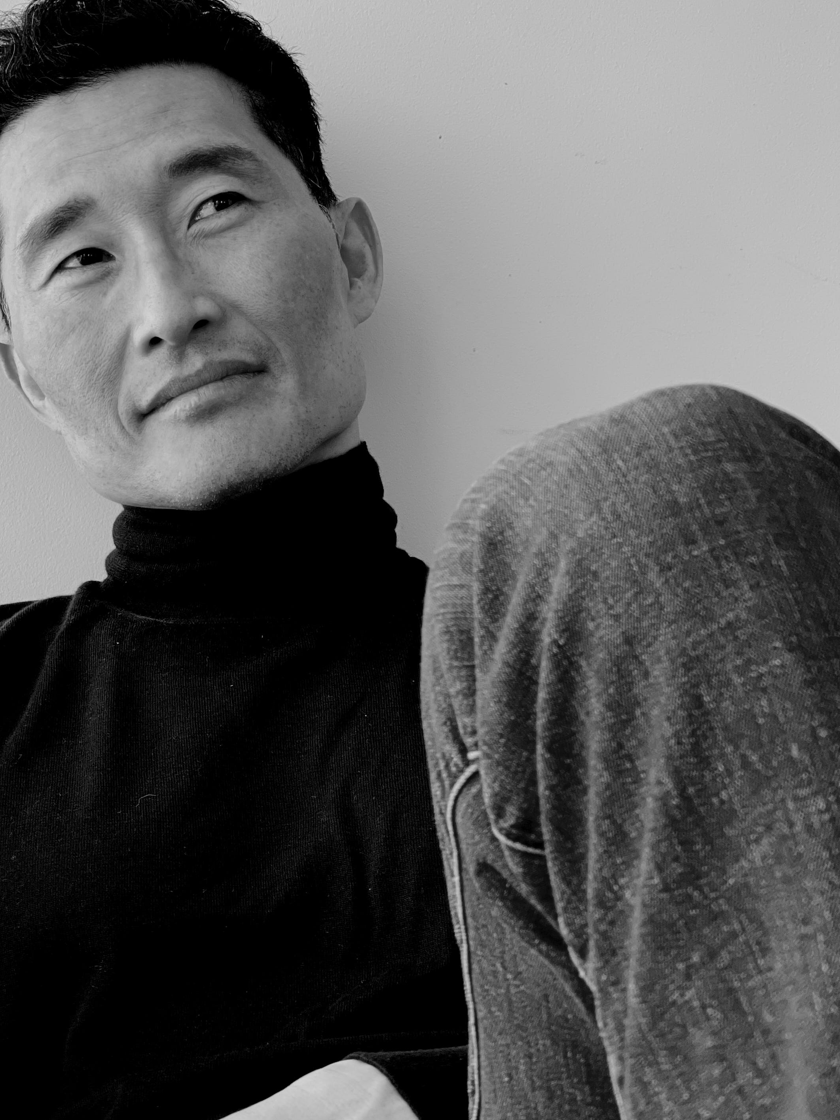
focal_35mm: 90
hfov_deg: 16.4
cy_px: 636
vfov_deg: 21.8
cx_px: 258
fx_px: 2912
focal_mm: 7.5
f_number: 2.2
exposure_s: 1/120
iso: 80
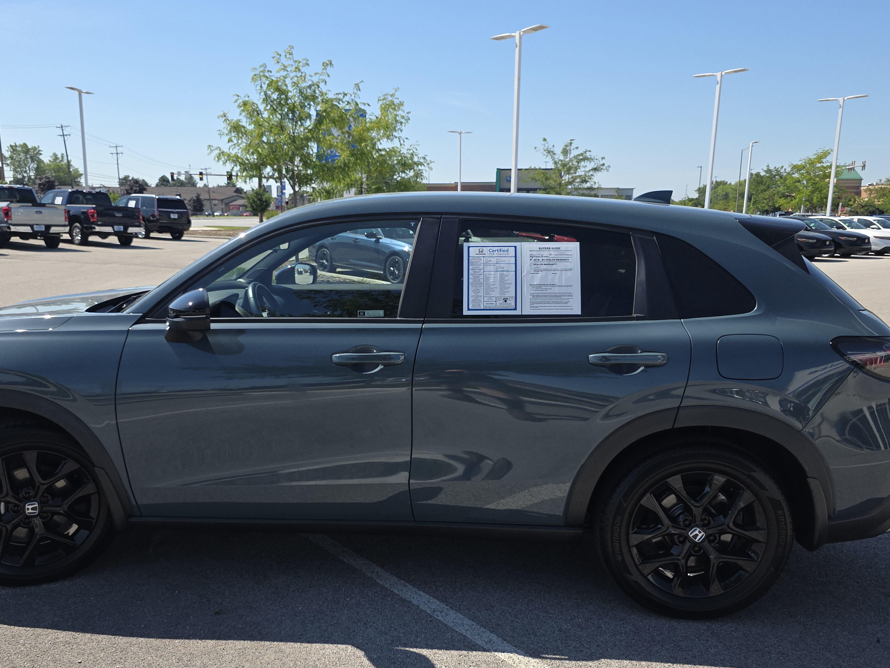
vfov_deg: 46.6
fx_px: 771
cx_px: 391
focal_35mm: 30
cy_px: 388
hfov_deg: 59.8
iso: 80
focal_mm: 6.3
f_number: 1.7
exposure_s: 1/4237
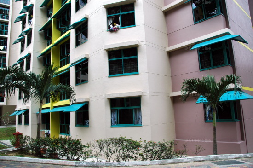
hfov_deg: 67.5
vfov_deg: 47.8
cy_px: 84
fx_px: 189
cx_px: 126
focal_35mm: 27
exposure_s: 1/320
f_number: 4.5
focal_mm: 18
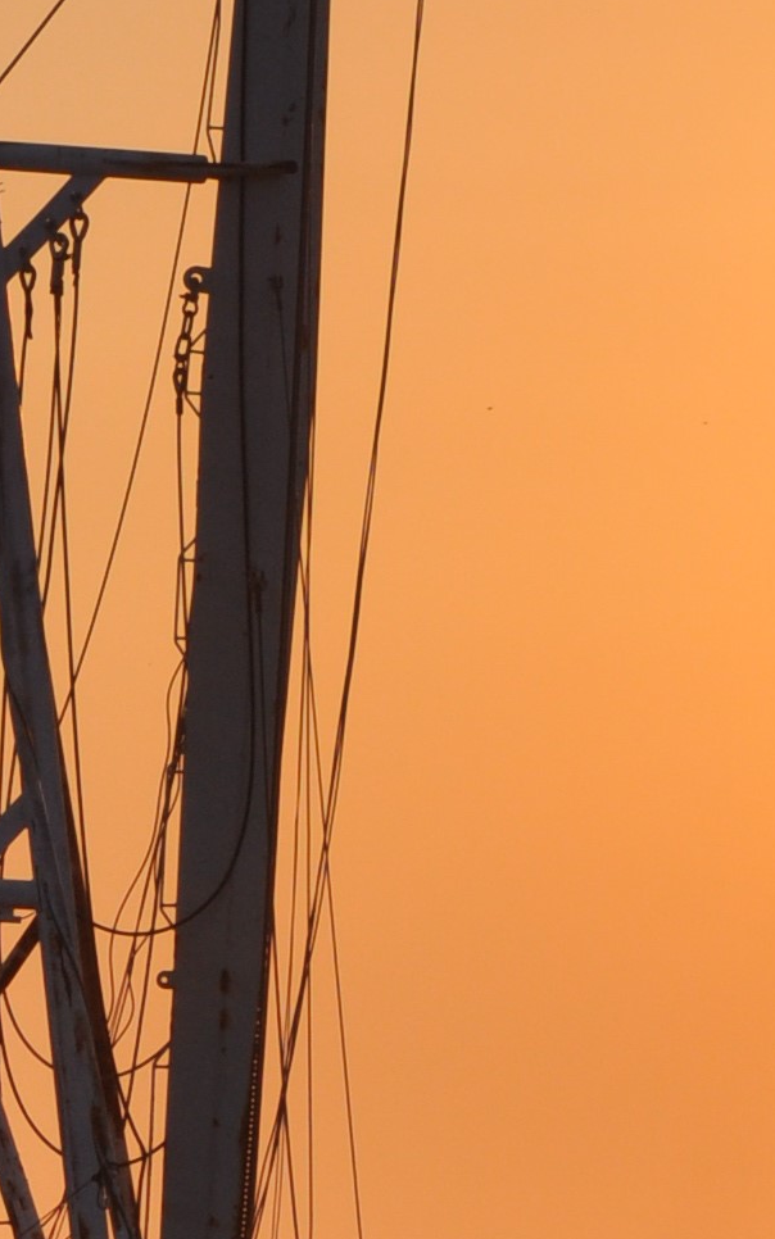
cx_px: 403
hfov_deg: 2.6
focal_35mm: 508
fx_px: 17171
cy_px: 632
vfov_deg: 4.1
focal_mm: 75
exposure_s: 1/640
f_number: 13
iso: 200
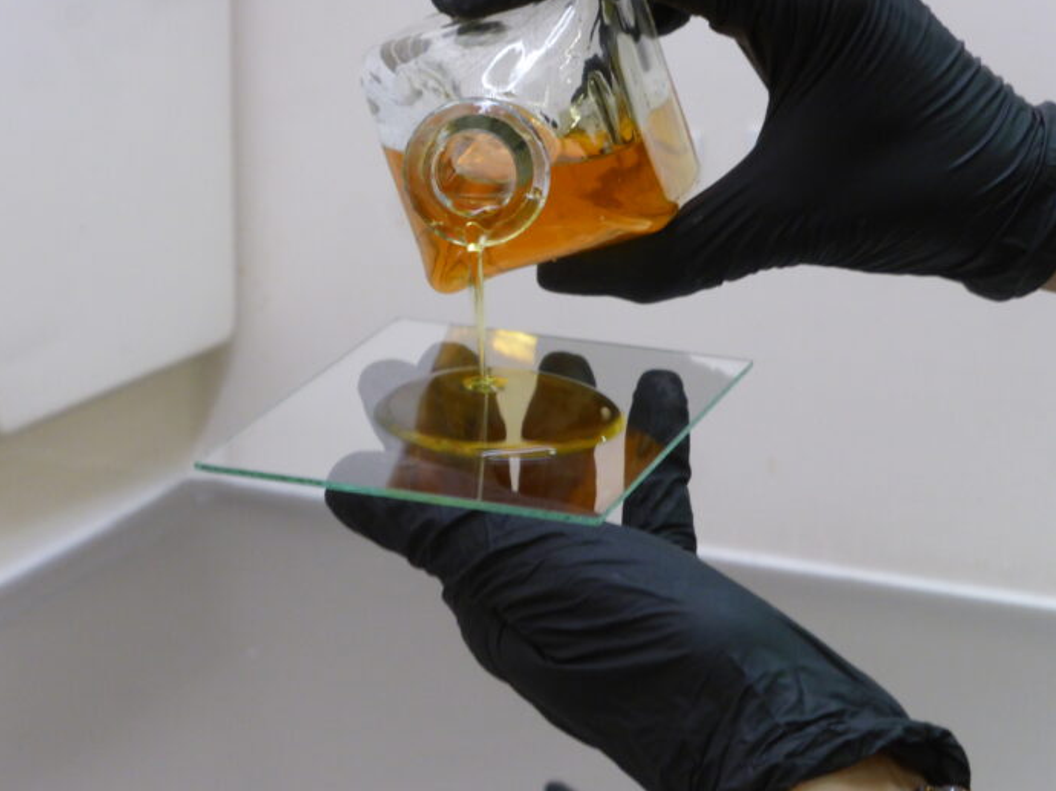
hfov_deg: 17.9
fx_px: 3355
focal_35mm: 110
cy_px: 395
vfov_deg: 13.5
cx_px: 526
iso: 400
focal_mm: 19.4
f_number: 5.3
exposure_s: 1/15
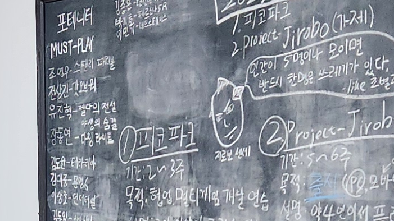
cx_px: 120
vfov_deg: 7.8
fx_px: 1494
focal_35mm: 143
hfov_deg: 15.0
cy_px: 554
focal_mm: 5.4
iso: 160
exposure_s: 1/120
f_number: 1.8
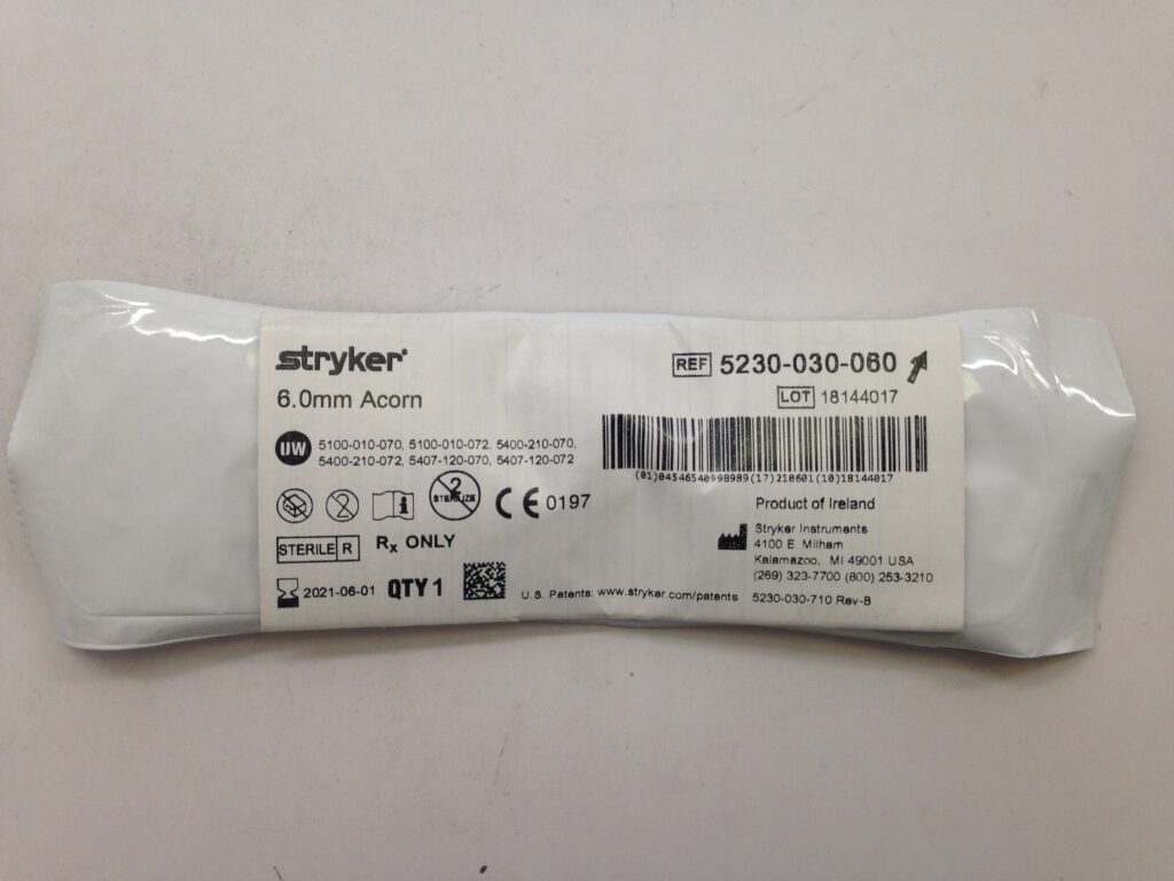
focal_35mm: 33
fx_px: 1119
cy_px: 440
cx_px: 587
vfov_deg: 42.9
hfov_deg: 55.4
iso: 50
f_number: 2.4
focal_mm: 4.12
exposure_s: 1/60
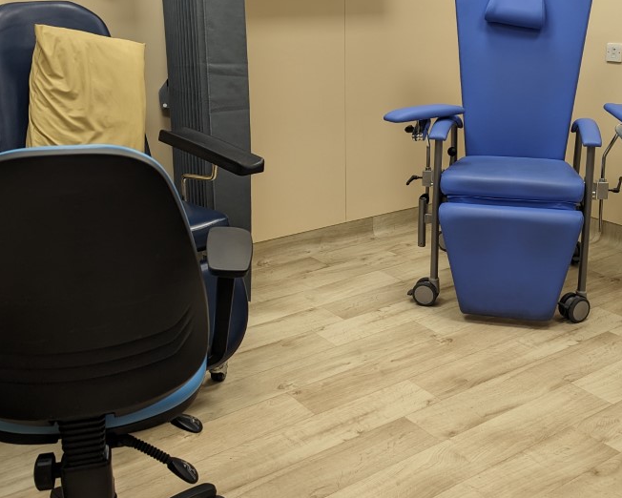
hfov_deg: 42.7
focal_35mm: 43
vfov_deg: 34.6
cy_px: 166
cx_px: 370
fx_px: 792
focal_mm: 6.81
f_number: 1.85
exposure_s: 1/33.5
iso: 46
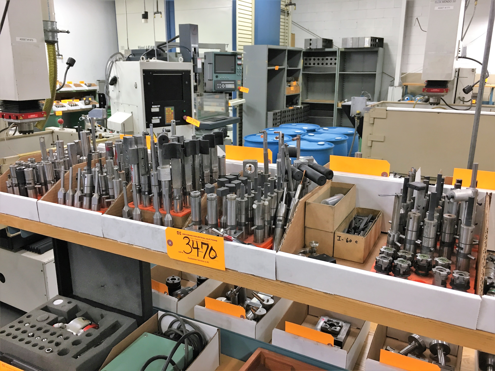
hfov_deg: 61.7
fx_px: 415
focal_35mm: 29
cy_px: 186
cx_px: 248
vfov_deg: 48.2
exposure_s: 1/30
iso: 80
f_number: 2.2
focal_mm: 4.15
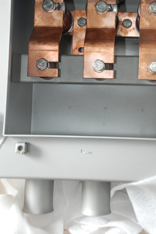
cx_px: 98
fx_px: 419
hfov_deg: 21.0
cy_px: 78
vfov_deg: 30.8
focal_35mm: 65
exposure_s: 1/60
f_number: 5
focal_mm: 31
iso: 800
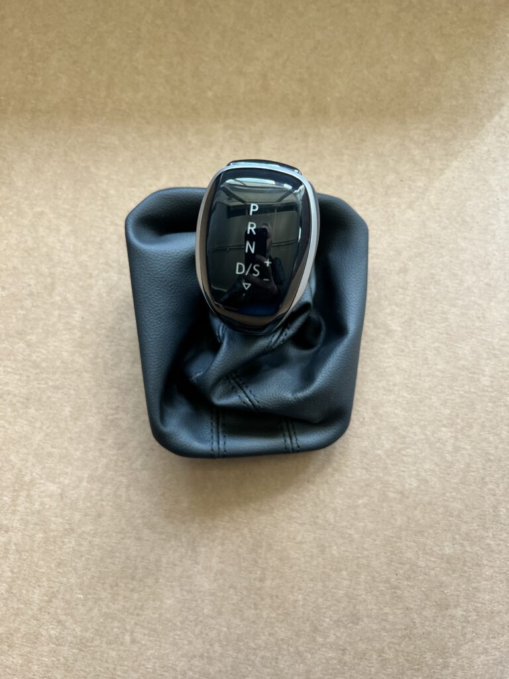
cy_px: 340
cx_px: 254
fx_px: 510
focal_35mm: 26
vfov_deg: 67.3
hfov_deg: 53.1
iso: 125
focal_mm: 5.7
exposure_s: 1/121
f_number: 1.5
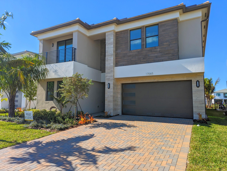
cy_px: 86
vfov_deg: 56.9
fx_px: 158
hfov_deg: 71.5
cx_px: 114
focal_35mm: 24
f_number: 1.85
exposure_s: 1/1795
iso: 47
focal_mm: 6.81
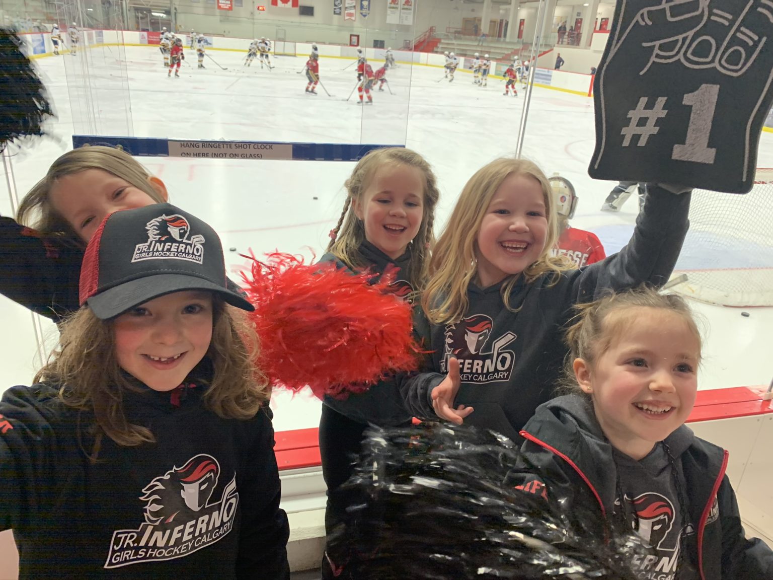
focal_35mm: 26
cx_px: 386
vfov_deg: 53.1
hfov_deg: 67.3
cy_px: 290
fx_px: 581
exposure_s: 1/60
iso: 160
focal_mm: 4.25
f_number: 1.8
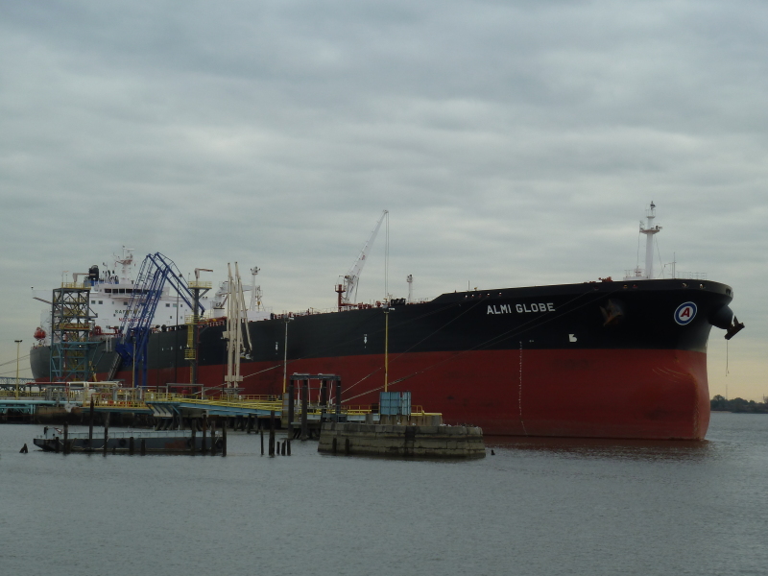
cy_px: 288
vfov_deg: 16.4
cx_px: 384
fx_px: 1997
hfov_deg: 21.8
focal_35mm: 90
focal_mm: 14.7
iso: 80
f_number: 4.3
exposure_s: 1/400
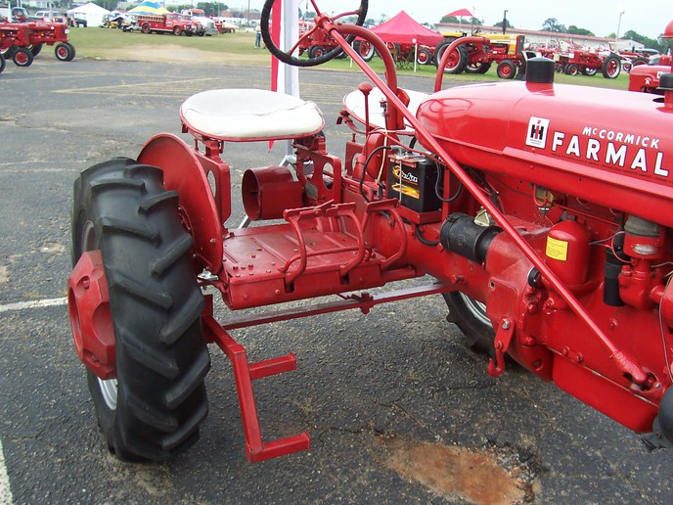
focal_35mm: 37
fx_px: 719
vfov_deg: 38.7
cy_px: 252
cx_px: 336
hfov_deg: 50.1
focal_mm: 5.6
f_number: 2.8
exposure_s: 1/125
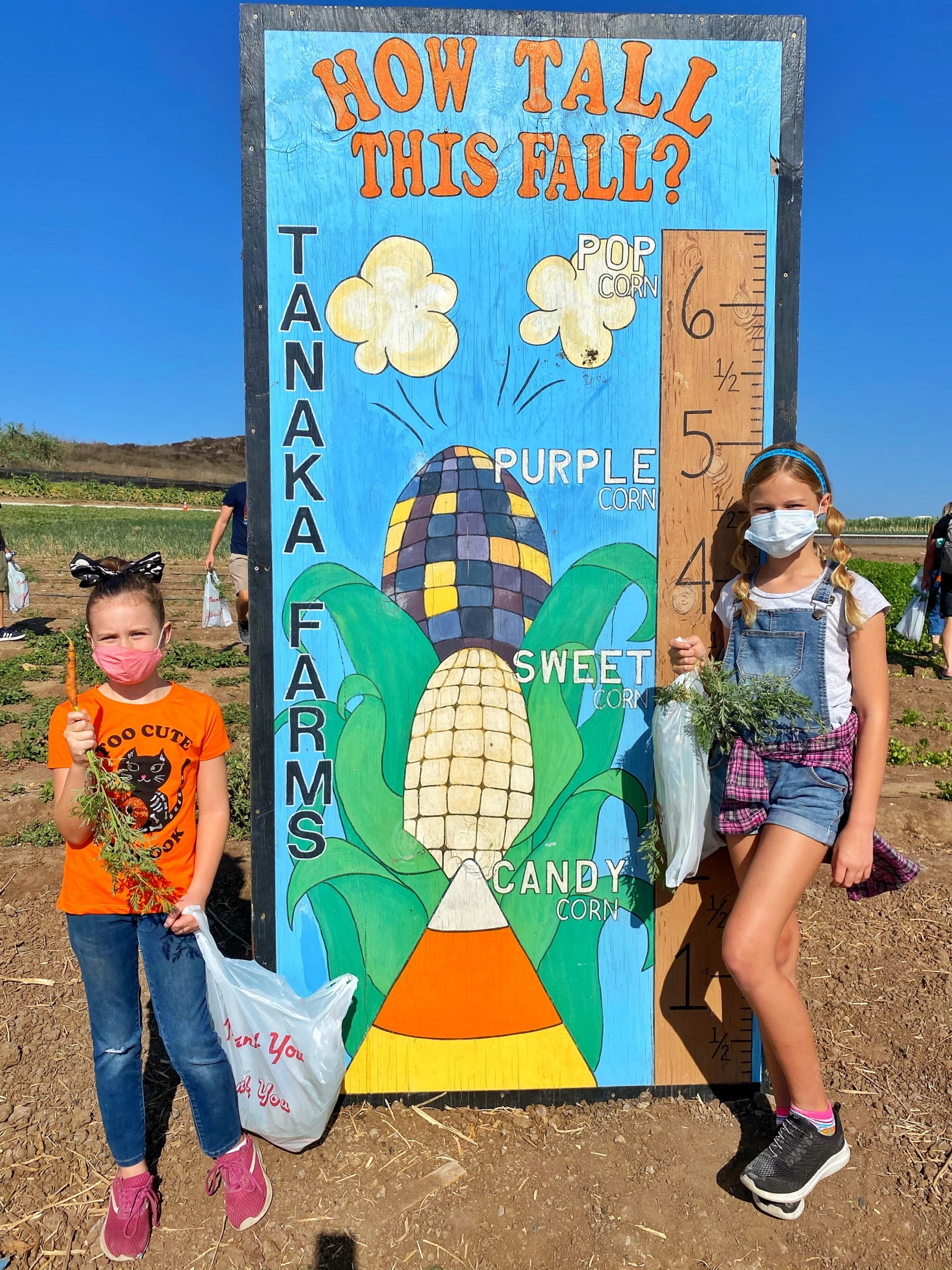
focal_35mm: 26
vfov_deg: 67.3
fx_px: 953
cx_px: 476
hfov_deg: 53.1
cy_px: 635
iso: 32
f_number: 1.8
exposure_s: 1/6757
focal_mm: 4.25
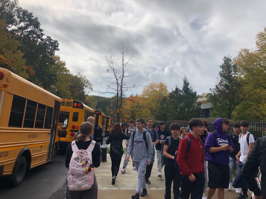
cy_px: 95
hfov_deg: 56.6
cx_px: 150
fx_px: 246
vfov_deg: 44.1
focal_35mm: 32
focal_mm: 4
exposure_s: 1/2288
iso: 20
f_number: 1.8
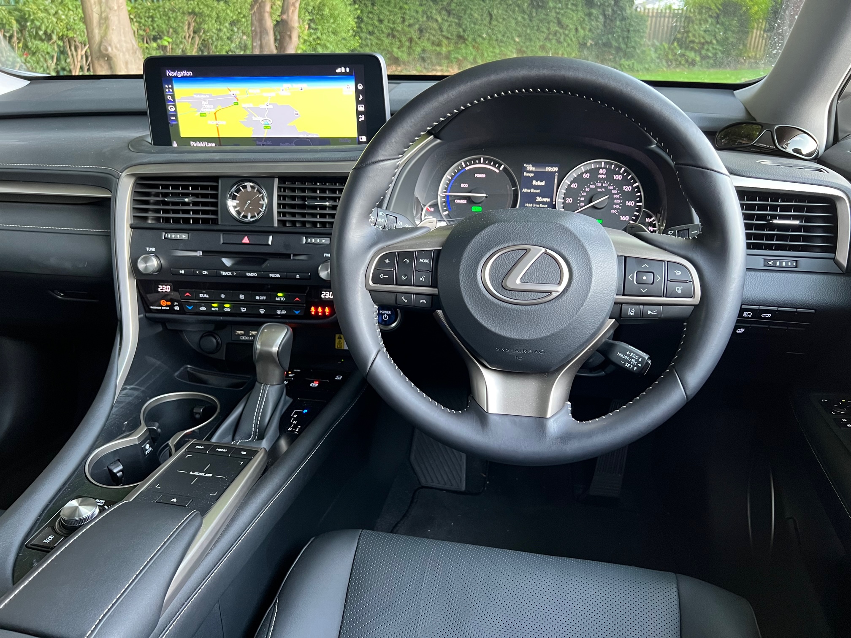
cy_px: 319
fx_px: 639
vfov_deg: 53.1
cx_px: 426
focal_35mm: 26
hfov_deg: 67.3
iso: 500
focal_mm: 5.7
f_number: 1.5
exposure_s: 1/60
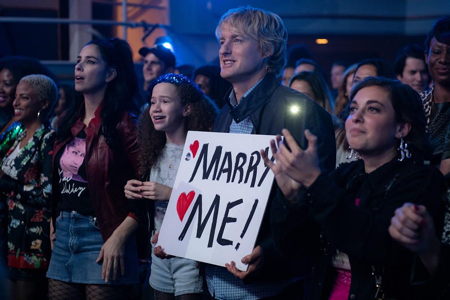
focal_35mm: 84
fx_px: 1050
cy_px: 150
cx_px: 225
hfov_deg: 24.2
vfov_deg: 16.3
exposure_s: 1/200
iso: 1600
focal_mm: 70
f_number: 5.6
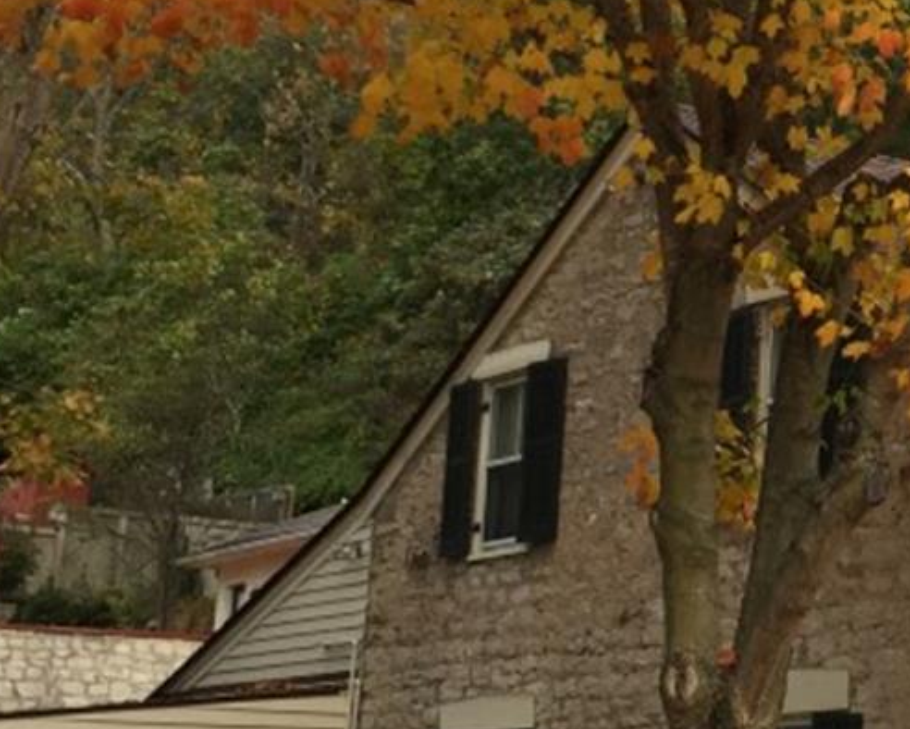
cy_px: 289
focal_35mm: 92
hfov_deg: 19.4
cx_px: 1128
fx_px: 2479
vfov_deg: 16.7
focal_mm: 4.15
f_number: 2.2
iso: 32
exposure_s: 1/628
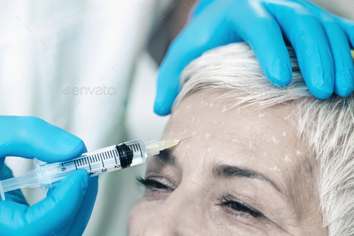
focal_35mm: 105
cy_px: 118
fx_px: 1032
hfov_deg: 19.5
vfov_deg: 13.0
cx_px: 177
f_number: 4.5
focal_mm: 105
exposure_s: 1/160
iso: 64
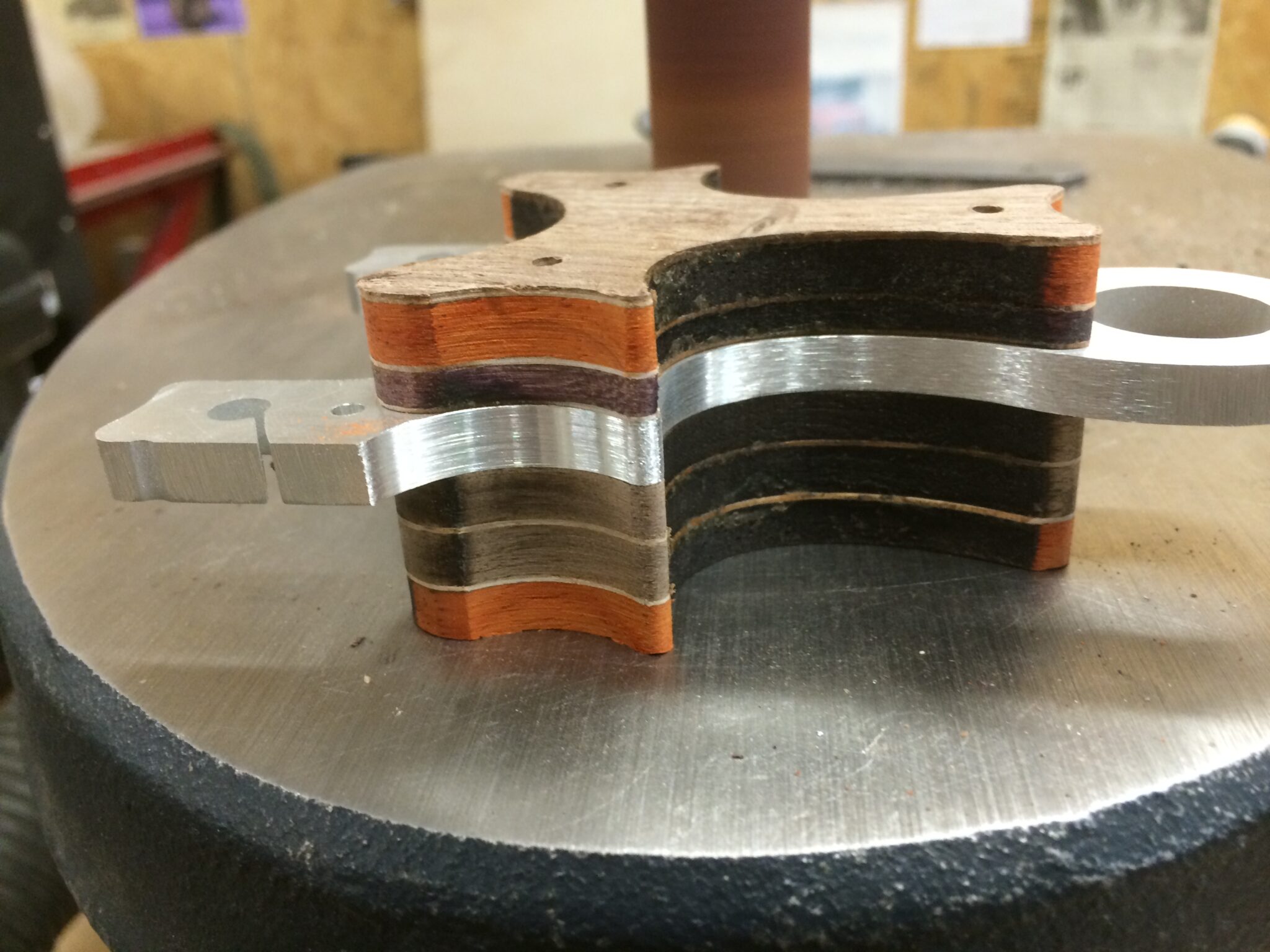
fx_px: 1101
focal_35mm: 30
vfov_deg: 46.8
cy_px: 476
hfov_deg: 60.0
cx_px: 635
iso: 125
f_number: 2.2
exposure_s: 1/30
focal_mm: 4.12
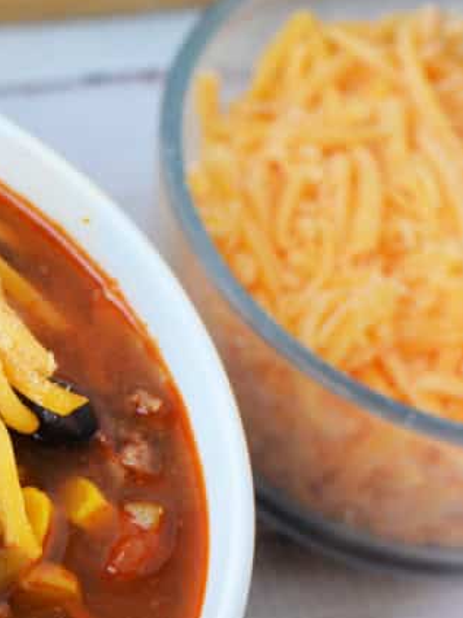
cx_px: -226
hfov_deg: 10.0
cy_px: 418
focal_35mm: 143
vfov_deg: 13.7
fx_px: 2558
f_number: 5.6
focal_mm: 35
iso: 400
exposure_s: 1/125
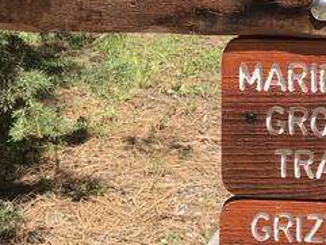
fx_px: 1121
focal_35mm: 119
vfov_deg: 12.3
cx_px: 253
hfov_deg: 16.4
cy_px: -14
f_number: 1.8
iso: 20
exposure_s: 1/979
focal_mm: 4
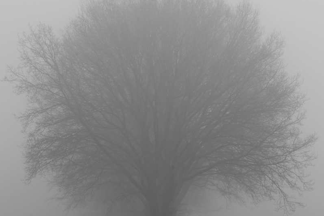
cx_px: 167
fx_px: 2043
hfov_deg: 9.1
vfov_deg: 6.1
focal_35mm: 227
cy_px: 139
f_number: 22
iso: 200
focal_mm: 75
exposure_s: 1/25
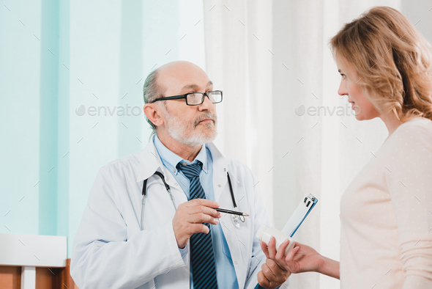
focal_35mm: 86
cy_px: 144
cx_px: 216
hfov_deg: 23.6
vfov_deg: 15.9
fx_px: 1032
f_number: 4
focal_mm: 86
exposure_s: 1/160
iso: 125
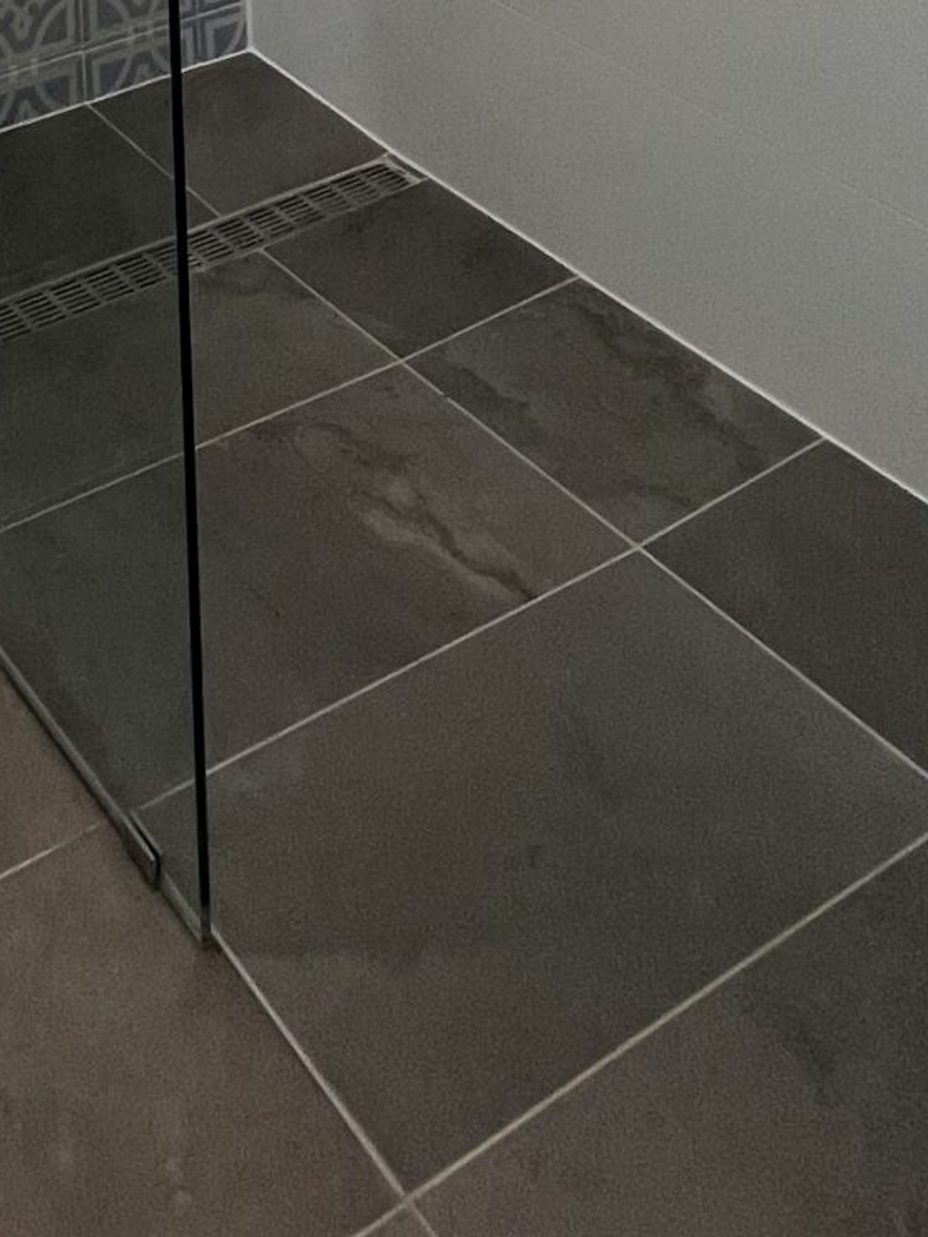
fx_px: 1609
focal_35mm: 45
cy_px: -762
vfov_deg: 25.8
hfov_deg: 27.6
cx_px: -234
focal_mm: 1.57
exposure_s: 1/122
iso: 64
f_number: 1.8
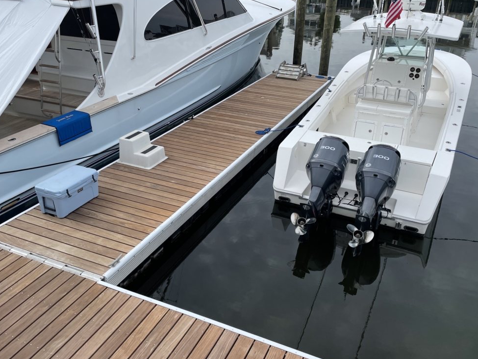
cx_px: 235
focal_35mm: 32
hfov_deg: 56.8
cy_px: 175
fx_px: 442
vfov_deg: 44.1
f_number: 1.6
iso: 32
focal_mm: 4.2
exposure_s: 1/2959
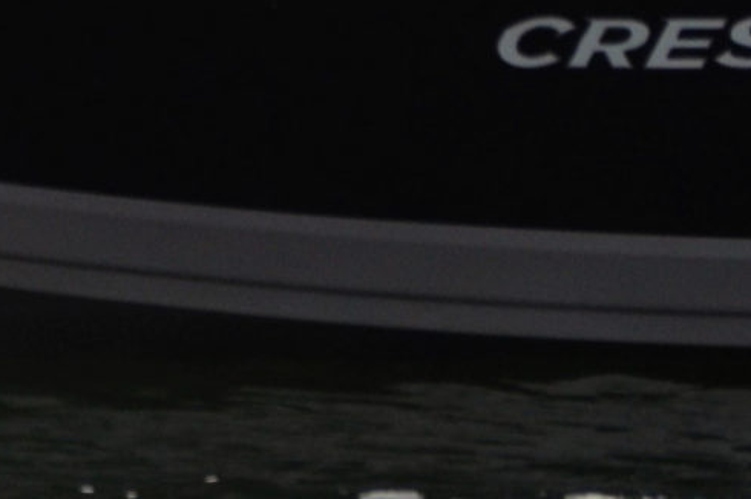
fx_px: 22848
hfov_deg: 1.9
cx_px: -802
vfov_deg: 1.3
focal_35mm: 1096
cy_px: -726
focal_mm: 140
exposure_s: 1/1600
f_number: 6.3
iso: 400
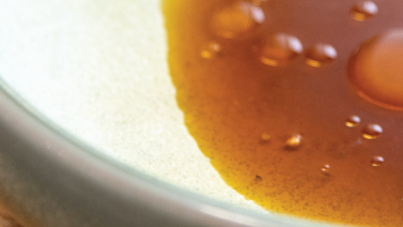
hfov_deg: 4.9
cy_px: -16
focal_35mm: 436
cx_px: 325
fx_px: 4659
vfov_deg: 2.8
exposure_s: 1/60
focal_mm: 112
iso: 1000
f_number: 4
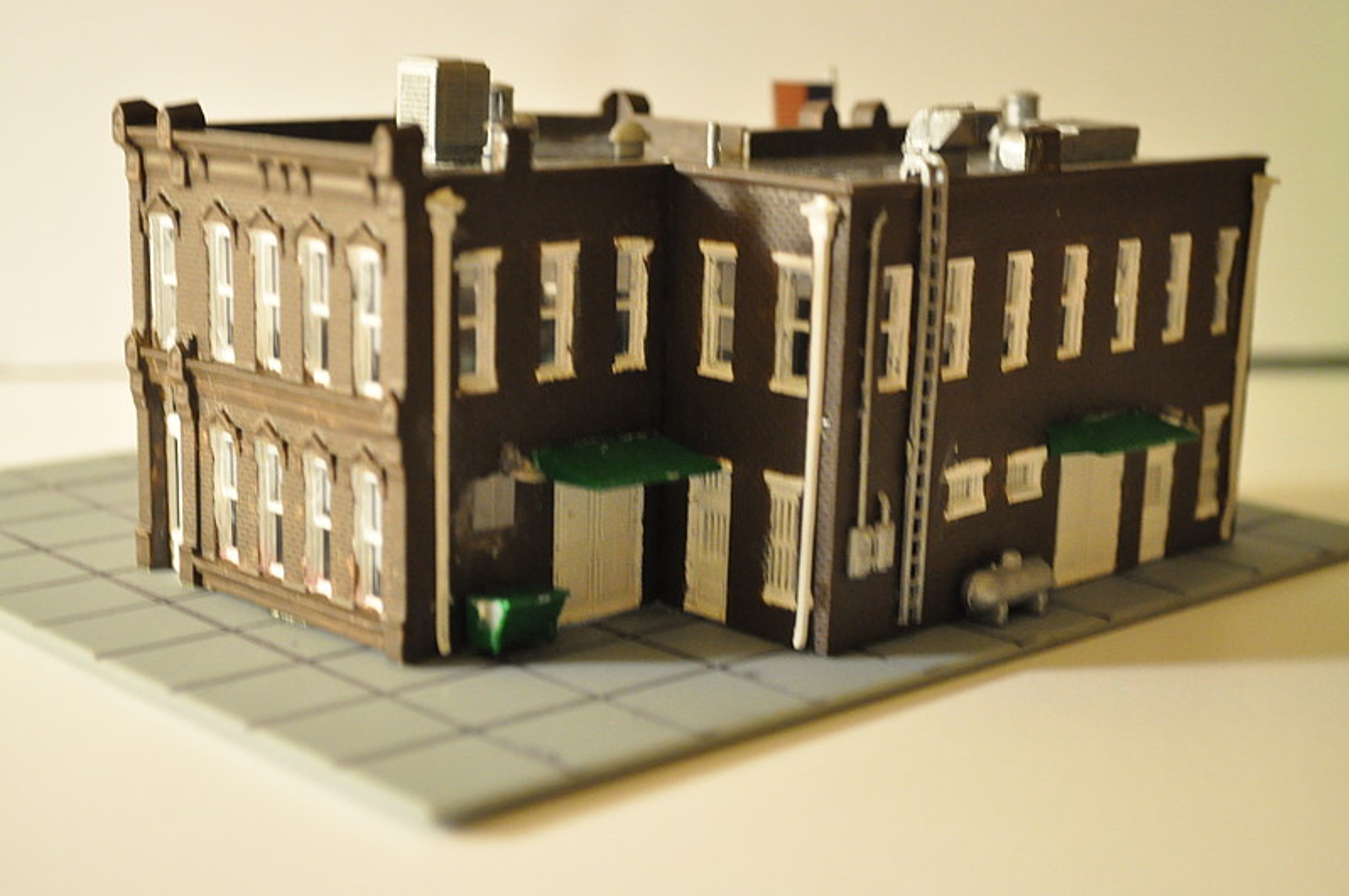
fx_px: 2246
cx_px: 674
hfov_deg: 33.4
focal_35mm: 60
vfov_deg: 22.6
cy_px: 448
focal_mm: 40
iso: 3200
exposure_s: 1/20
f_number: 5.3
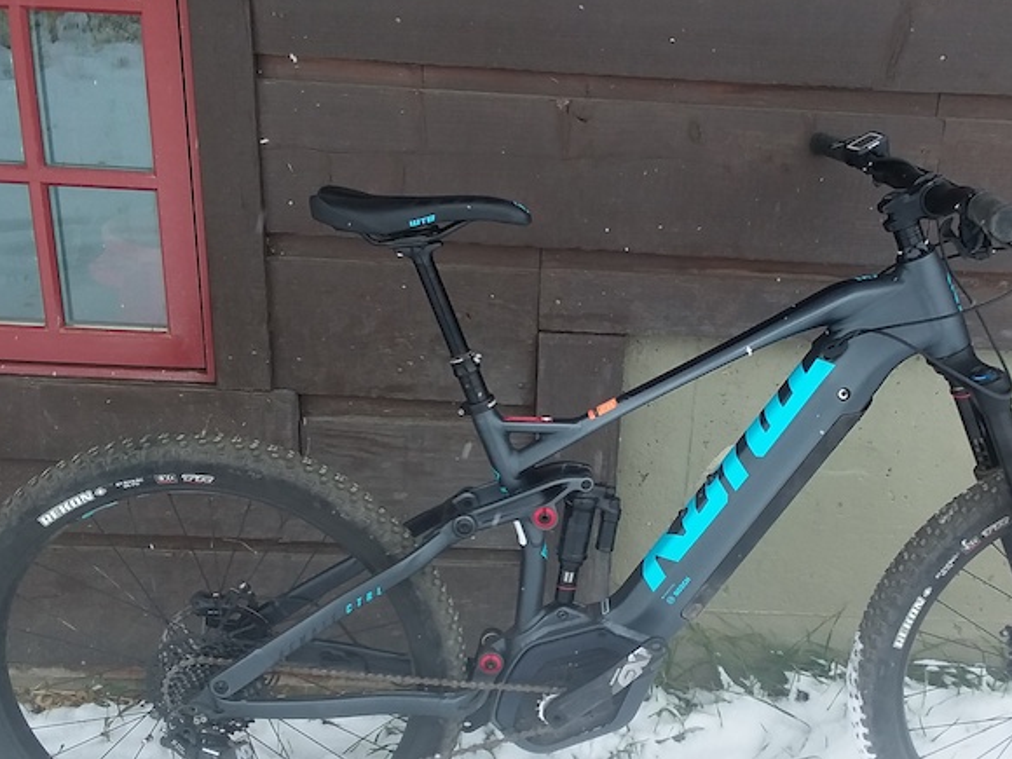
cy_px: 501
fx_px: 1169
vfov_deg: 35.6
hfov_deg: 46.6
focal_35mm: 40
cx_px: 598
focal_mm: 2.47
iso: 40
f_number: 1.9
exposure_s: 1/549
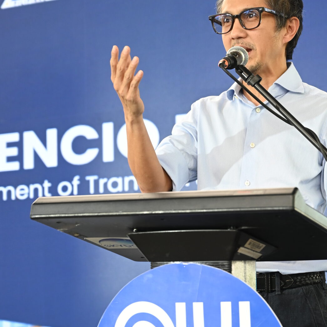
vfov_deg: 17.4
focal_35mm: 100
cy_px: 207
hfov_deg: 17.4
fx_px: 1069
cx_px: 208
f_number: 4
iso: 1000
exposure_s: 1/320
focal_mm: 60
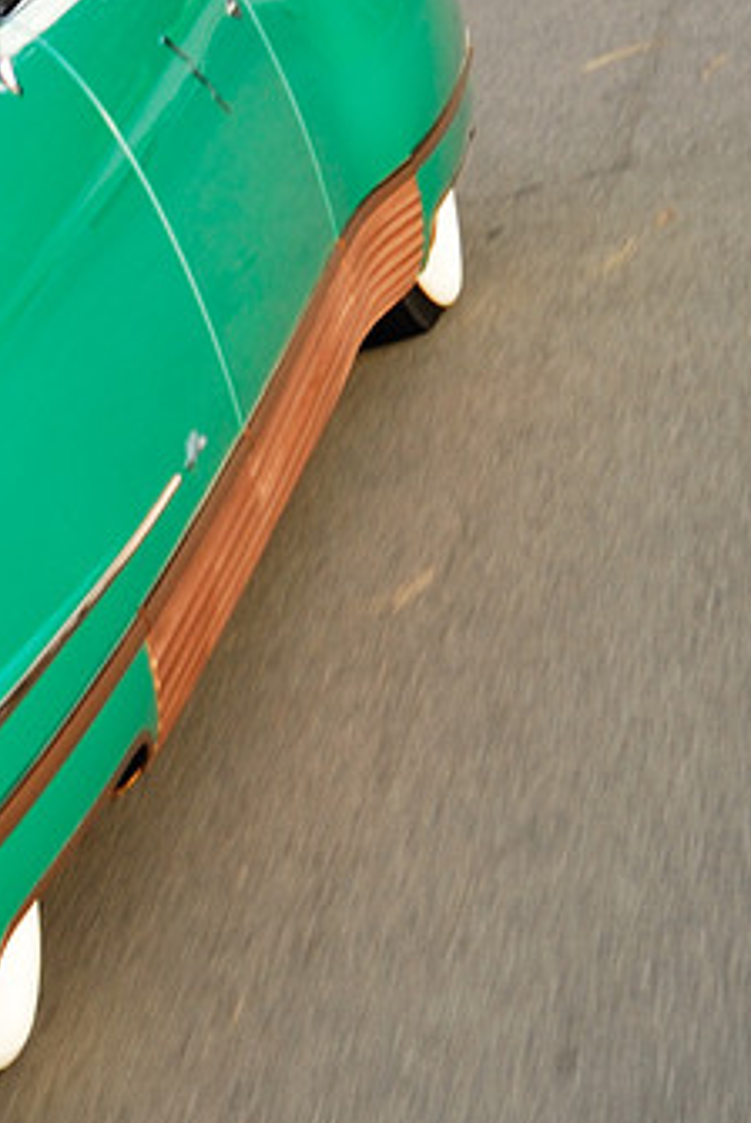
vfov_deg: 14.8
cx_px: -605
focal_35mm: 138
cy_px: 650
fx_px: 4309
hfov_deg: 9.5
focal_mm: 22
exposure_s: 1/60
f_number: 5.6
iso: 100
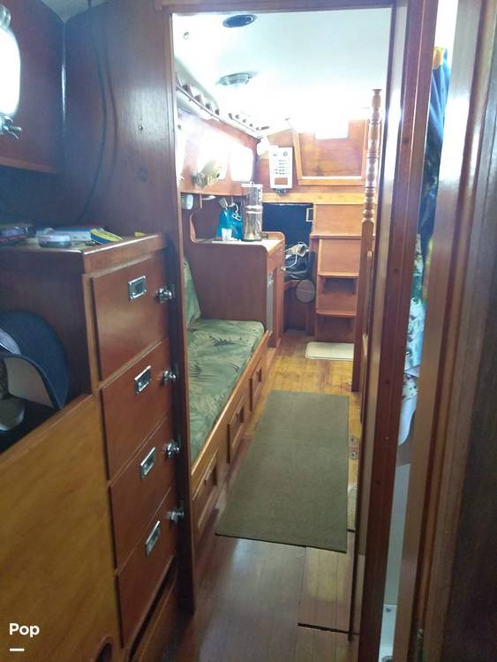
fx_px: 383
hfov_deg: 66.0
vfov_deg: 81.7
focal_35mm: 20
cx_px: 248
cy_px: 331
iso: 821
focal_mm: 3.46
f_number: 2.2
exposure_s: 1/17
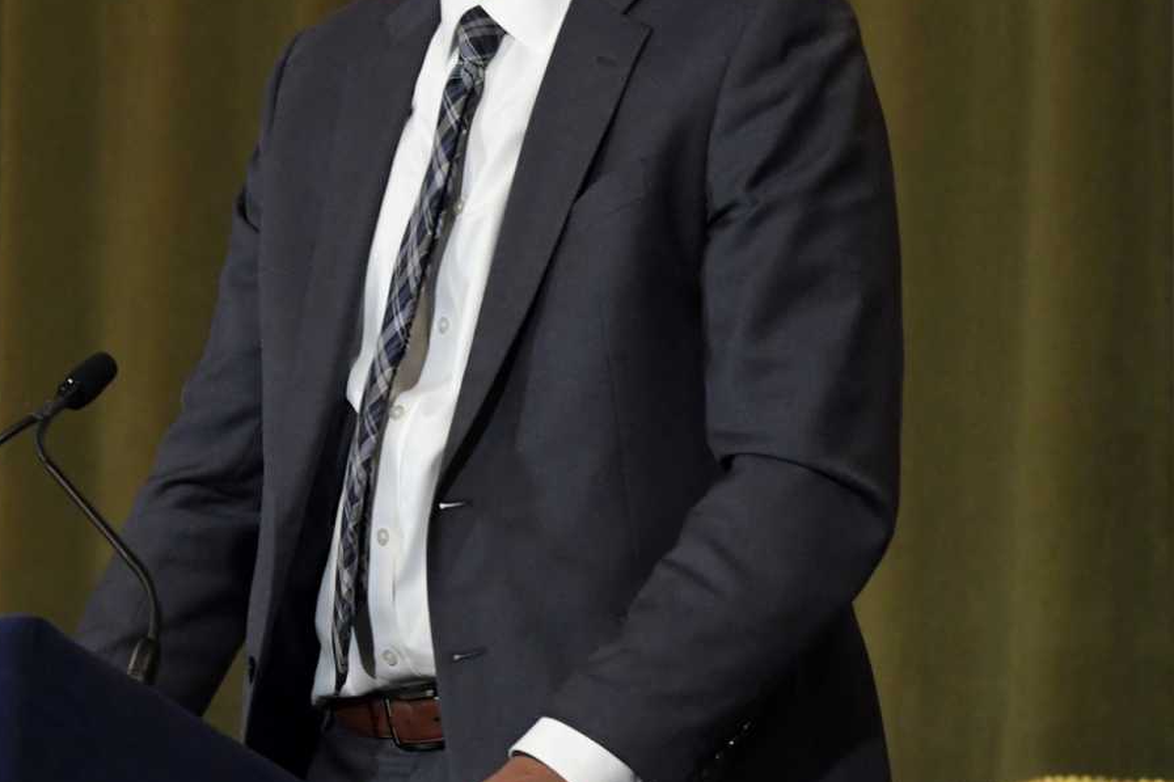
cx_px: 1008
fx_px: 7825
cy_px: 374
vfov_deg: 5.7
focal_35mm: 240
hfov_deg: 8.6
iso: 2500
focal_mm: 70
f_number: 4
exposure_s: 1/100
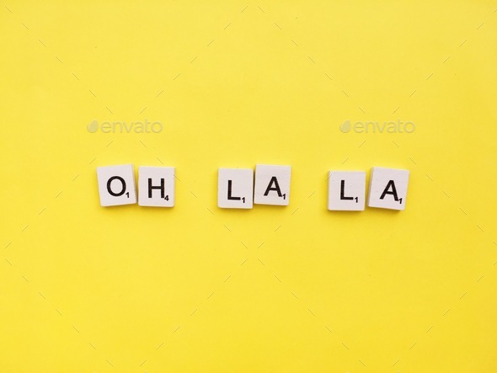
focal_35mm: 29
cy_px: 186
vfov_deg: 48.3
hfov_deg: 61.6
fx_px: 417
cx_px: 248
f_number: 2.2
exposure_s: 1/630
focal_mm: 4.15
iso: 32
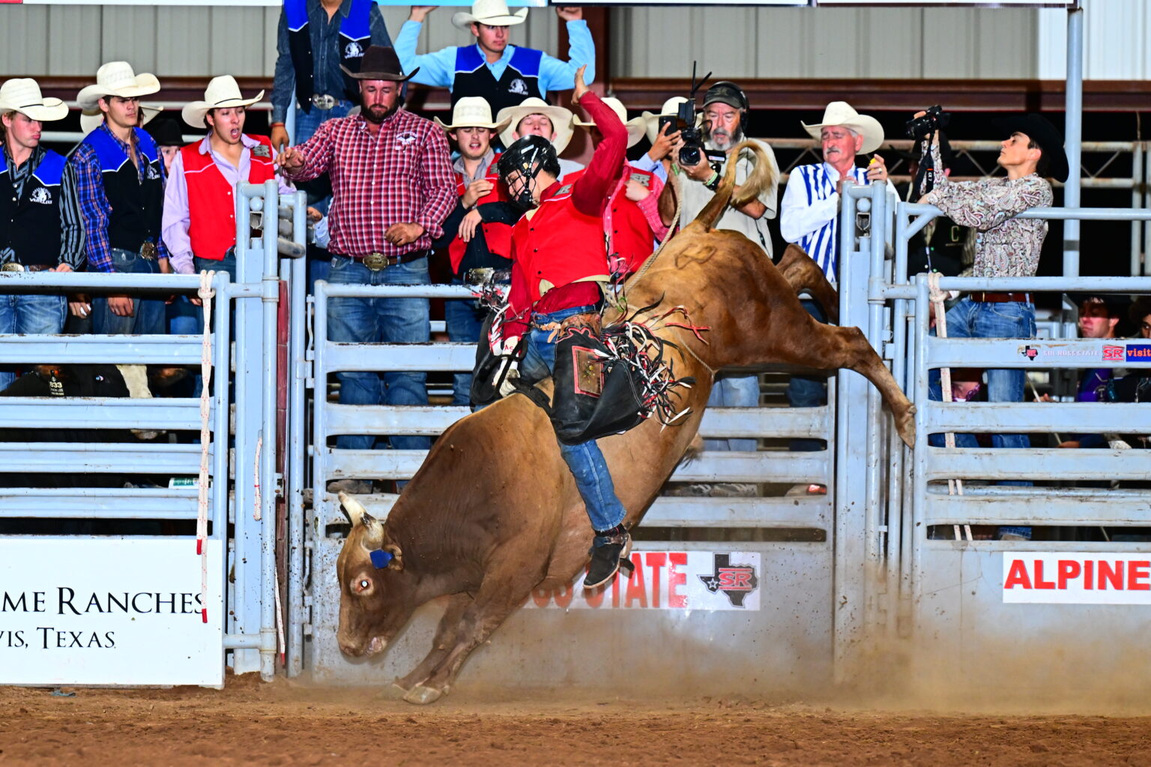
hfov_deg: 7.6
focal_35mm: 270
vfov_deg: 5.1
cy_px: 384
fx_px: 8629
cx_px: 576
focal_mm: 180
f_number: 3.5
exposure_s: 1/250
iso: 1250
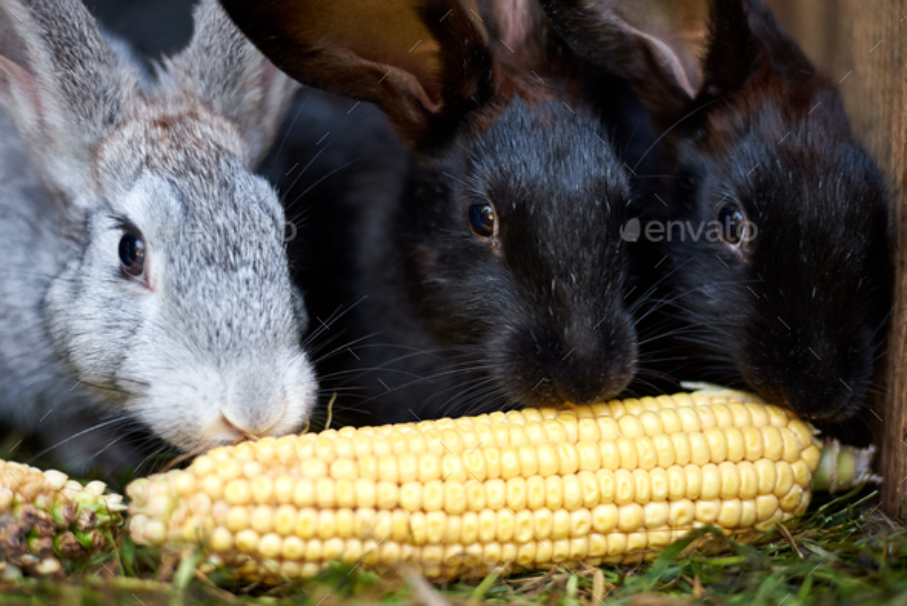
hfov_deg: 39.6
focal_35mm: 50
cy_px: 303
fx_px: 1260
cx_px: 454
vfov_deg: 27.0
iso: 1000
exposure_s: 1/800
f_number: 2.5
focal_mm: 50
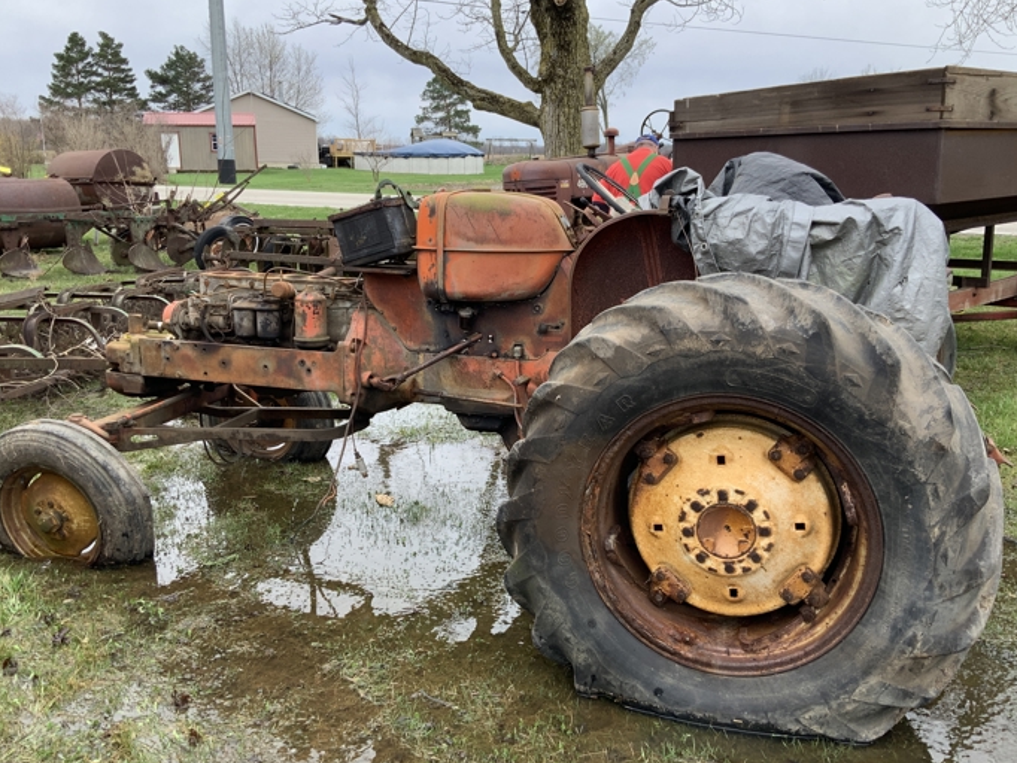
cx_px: 513
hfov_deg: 53.9
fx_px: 999
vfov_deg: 41.8
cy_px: 389
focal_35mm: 34
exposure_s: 1/120
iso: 16
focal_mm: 3
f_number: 1.8
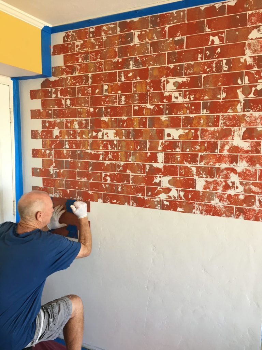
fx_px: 293
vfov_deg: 61.7
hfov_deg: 48.2
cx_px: 131
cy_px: 175
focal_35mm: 29
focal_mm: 4.15
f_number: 2.2
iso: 64
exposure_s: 1/30
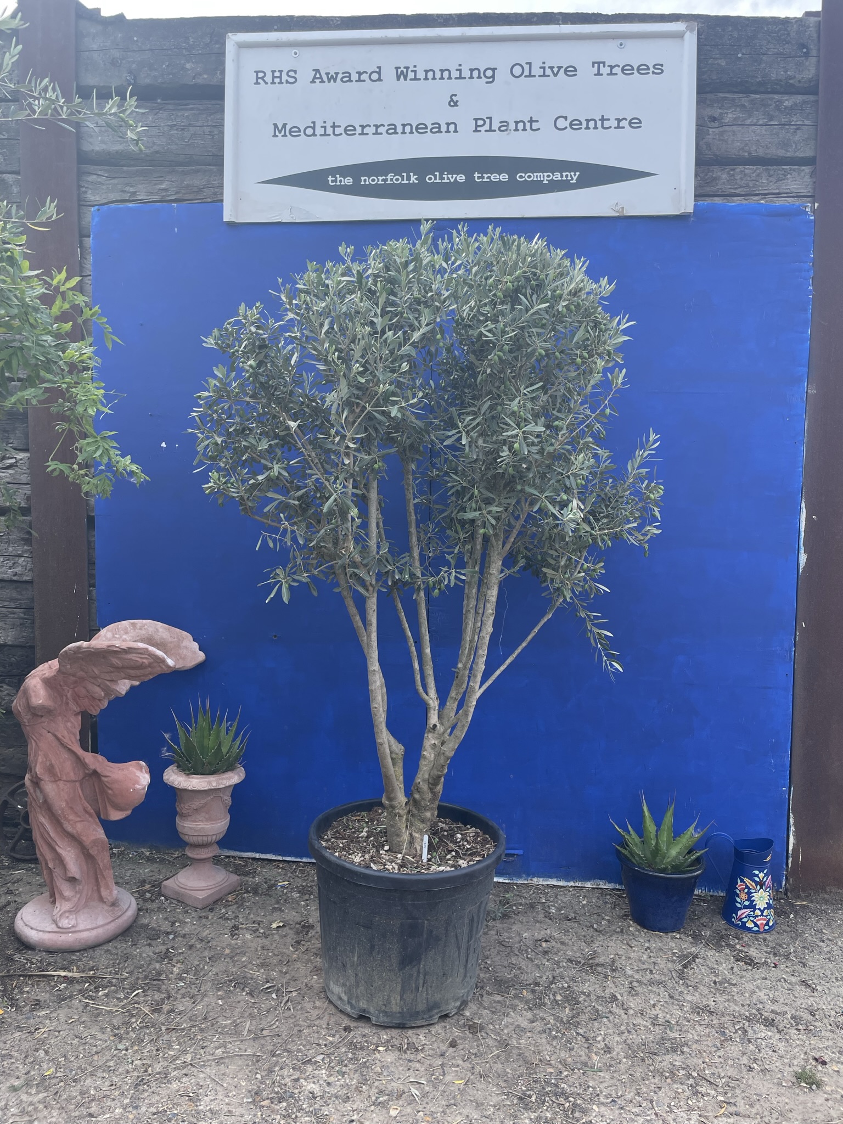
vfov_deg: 67.3
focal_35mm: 26
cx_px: 422
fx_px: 844
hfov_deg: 53.1
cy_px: 562
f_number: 1.6
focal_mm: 4.2
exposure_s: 1/602
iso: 32
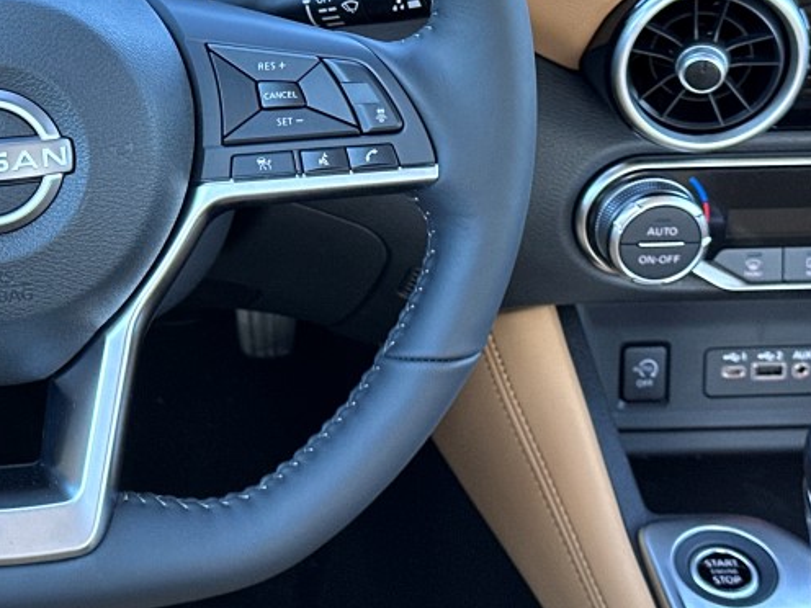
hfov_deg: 19.4
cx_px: 33
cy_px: 111
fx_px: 2319
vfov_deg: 14.8
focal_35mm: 99
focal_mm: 6.86
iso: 80
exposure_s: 1/69
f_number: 1.78
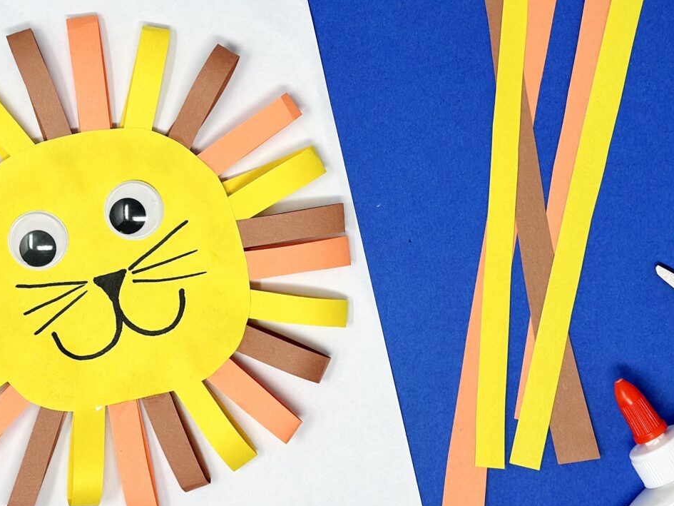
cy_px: 216
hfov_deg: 25.0
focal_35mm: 78
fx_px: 1519
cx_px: 315
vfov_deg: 18.9
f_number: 1.78
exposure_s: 1/373
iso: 80
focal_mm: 6.86
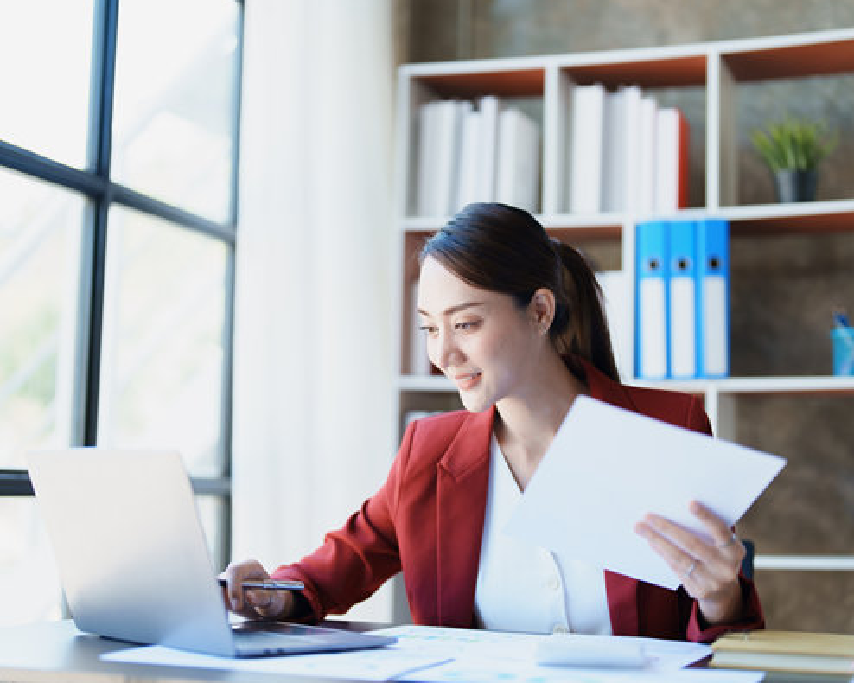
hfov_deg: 33.0
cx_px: 449
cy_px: 339
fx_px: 1440
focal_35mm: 57
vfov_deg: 26.7
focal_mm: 50
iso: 100
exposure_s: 1/320
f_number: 1.2
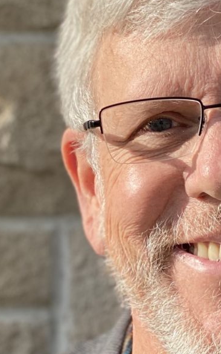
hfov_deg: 6.8
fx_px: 1859
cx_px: 228
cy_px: 342
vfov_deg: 10.8
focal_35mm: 193
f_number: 2
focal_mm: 6
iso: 20
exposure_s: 1/1229
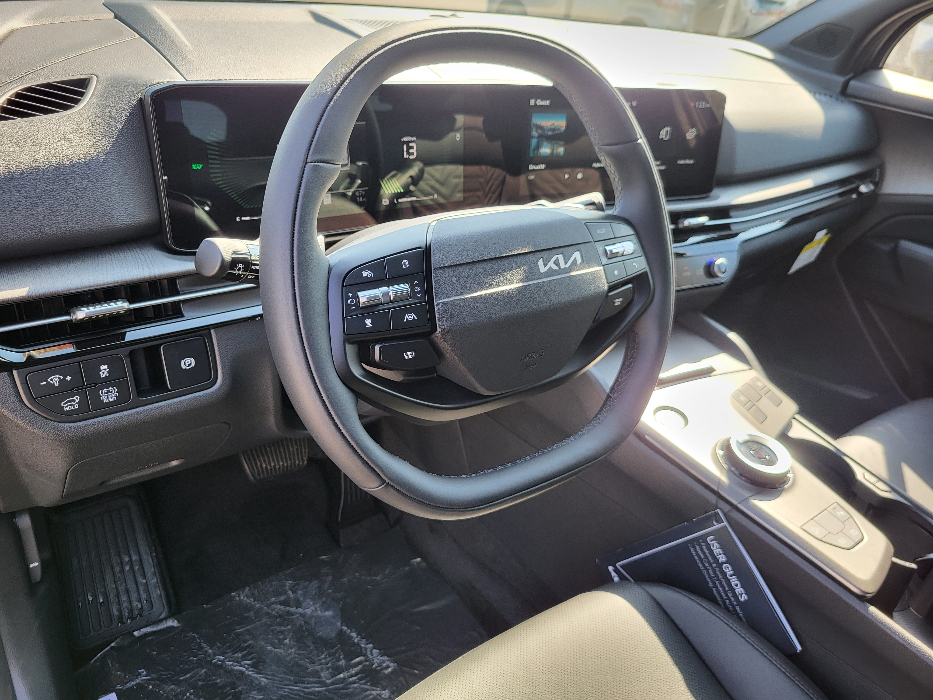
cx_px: 466
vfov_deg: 53.1
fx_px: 701
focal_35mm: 26
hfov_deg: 67.3
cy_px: 350
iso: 50
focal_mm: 5.4
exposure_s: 1/120
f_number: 1.8
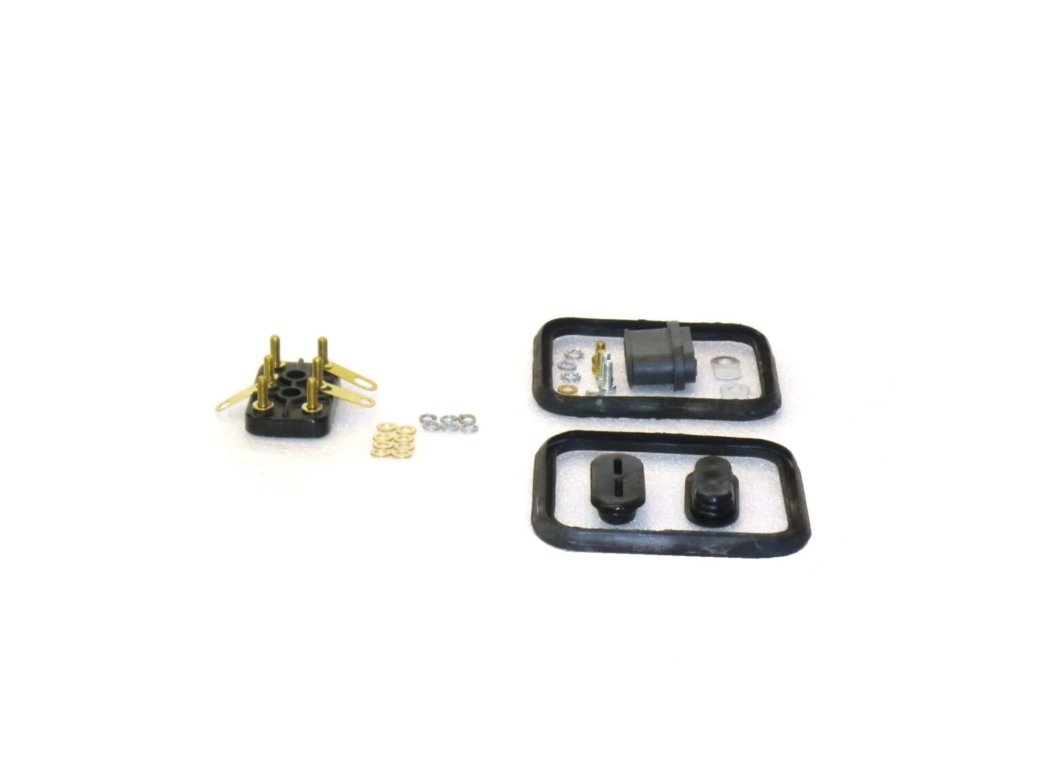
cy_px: 392
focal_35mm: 73
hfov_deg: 26.7
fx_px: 2204
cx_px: 522
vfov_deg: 20.2
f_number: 4.7
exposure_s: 1/60
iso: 250
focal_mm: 13.02
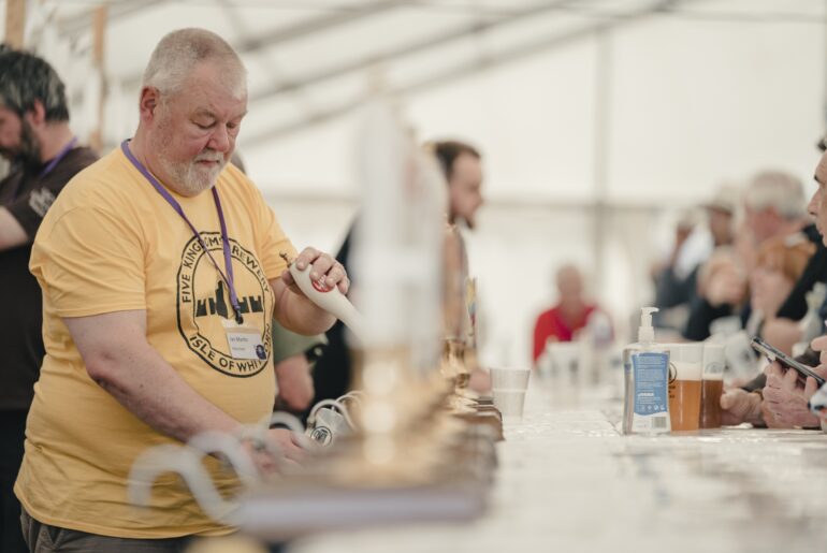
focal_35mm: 155
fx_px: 3564
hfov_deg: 13.2
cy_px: 276
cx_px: 414
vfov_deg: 8.9
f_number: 2.8
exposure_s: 1/500
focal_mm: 155
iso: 1250
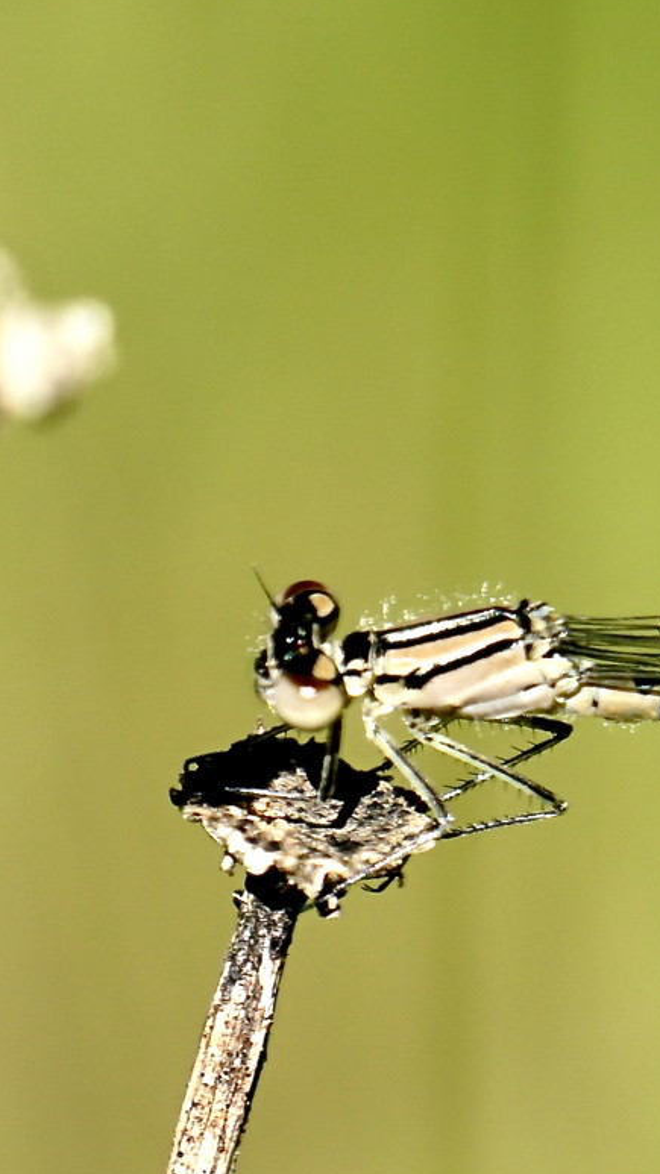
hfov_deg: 1.8
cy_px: 761
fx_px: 20485
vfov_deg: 3.3
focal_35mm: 658
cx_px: 693
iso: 160
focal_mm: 300
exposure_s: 1/320
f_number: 5.6
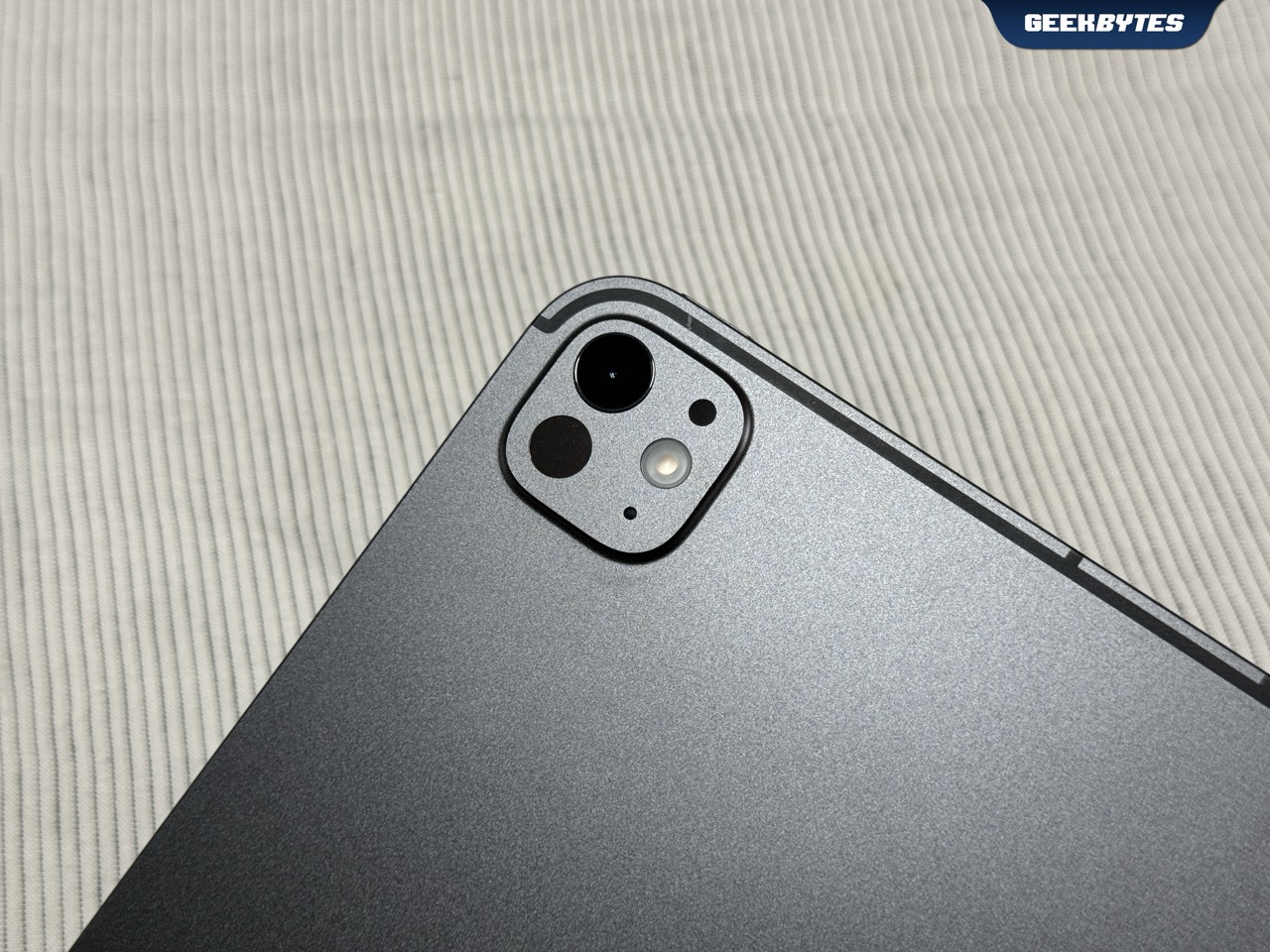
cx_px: 635
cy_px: 476
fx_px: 1761
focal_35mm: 48
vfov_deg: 30.3
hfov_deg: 39.7
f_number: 1.78
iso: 80
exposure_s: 1/50
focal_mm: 6.76
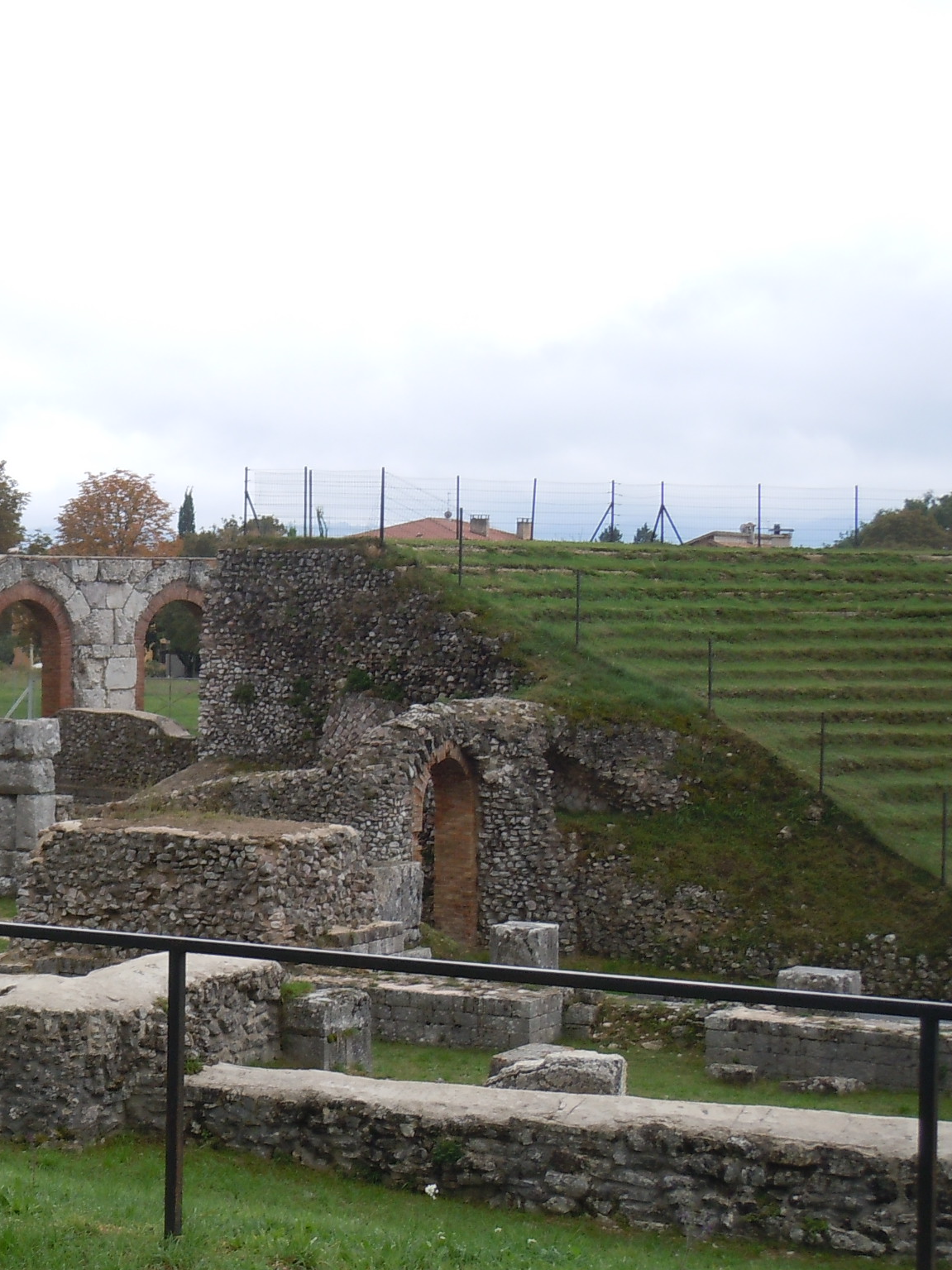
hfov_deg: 18.8
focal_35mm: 76
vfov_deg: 25.7
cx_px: -15
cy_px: 645
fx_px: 2787
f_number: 3.8
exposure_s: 1/160
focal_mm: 8.1
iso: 100
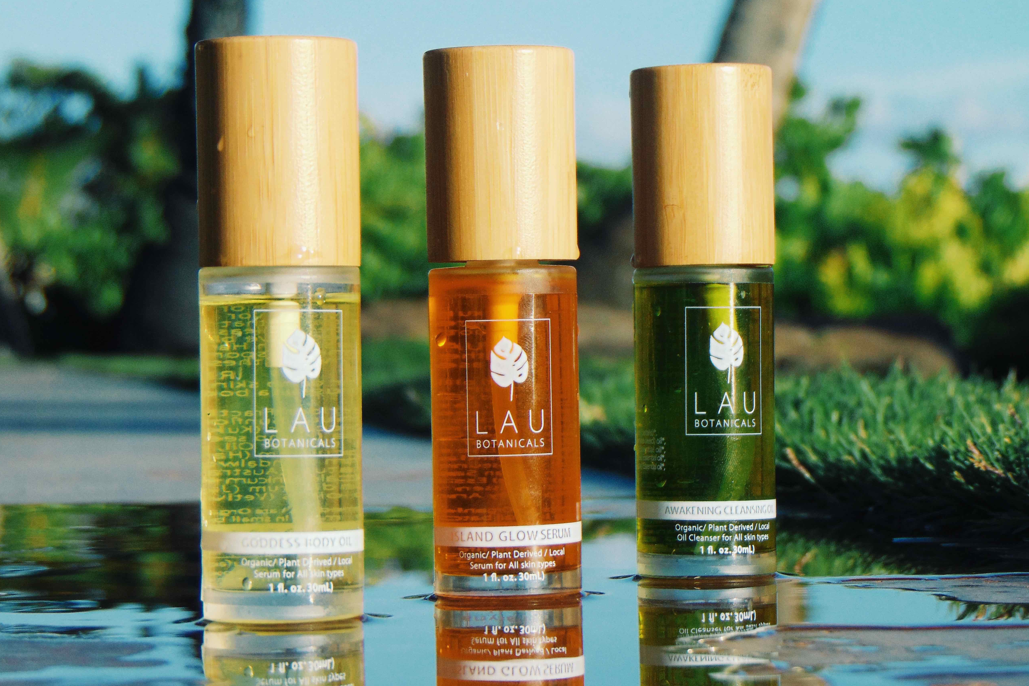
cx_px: 512
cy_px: 370
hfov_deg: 14.8
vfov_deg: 9.9
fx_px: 3973
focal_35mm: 139
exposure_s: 1/800
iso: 80
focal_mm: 23.9
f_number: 4
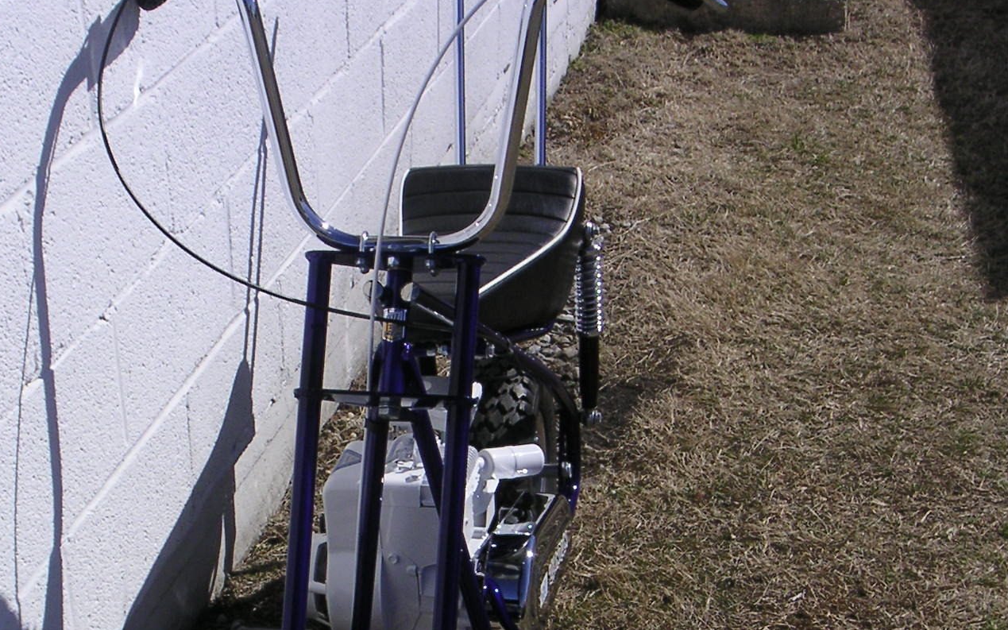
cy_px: 488
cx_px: 438
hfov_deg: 31.5
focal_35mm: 65
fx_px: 1786
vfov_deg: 19.8
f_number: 6.7
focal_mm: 6
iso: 50
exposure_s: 1/350
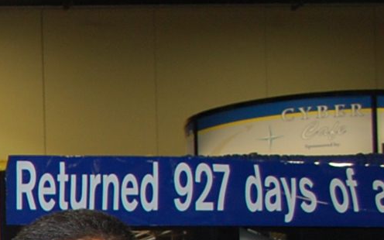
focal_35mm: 161
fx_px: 1685
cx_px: -664
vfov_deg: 7.8
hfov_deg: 10.4
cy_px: 491
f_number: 3.5
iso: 200
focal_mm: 18
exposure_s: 1/60
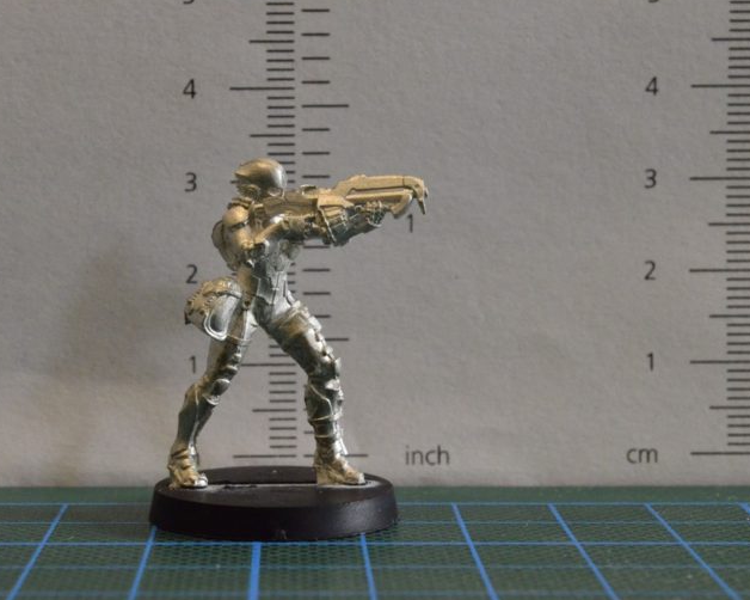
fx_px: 2099
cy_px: 298
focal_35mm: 95
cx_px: 308
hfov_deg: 20.2
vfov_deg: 16.3
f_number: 14
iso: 5000
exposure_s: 1/20
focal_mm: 55
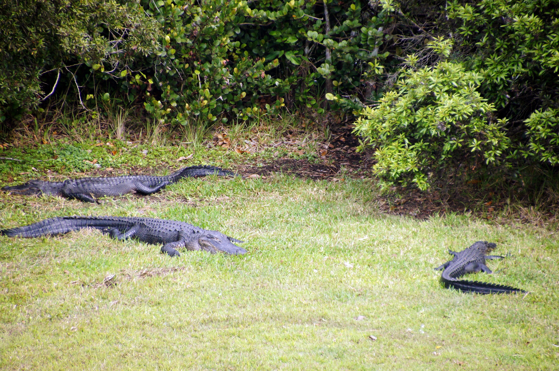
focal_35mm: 420
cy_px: 186
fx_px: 6512
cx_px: 280
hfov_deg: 4.9
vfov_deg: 3.3
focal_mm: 280
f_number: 6.3
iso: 640
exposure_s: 1/500
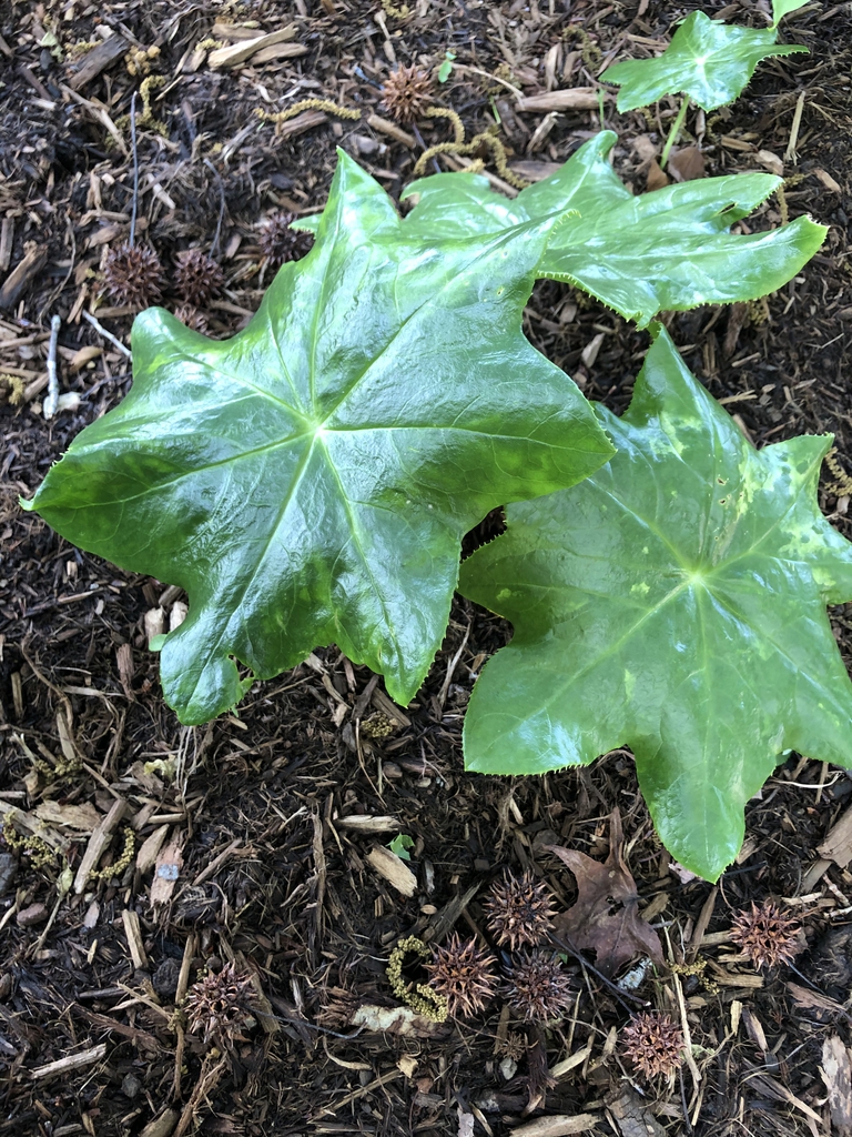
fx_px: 919
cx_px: 426
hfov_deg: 49.7
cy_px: 568
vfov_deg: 63.4
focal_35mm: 28
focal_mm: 3.99
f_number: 1.8
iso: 40
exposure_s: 1/24
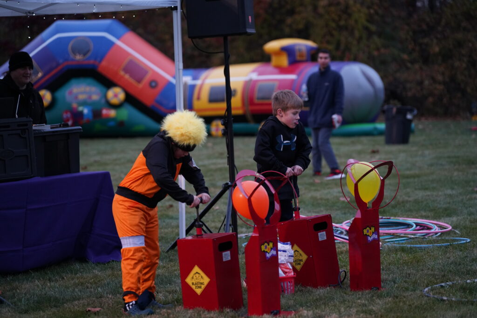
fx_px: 1537
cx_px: 238
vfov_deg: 11.8
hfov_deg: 17.6
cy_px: 159
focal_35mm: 116
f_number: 2.8
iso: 2000
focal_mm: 116
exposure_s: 1/160
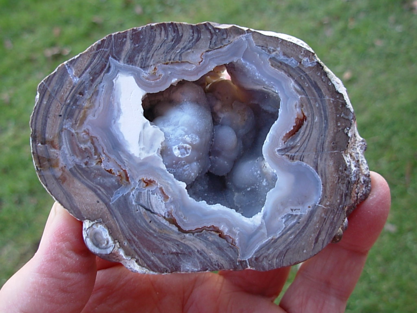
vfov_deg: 37.7
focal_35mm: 38
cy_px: 156
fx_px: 458
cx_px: 208
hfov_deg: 49.0
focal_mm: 6.3
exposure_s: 1/32.9
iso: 50
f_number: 2.9
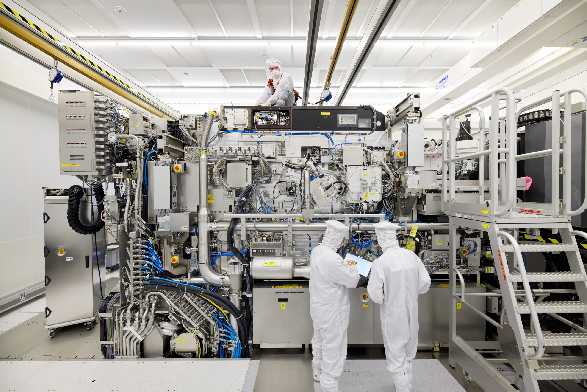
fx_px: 228
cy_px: 196
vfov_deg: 81.2
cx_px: 294
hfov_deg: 104.3
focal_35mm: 14
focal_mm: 14
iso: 400
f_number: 5.6
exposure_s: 1/50
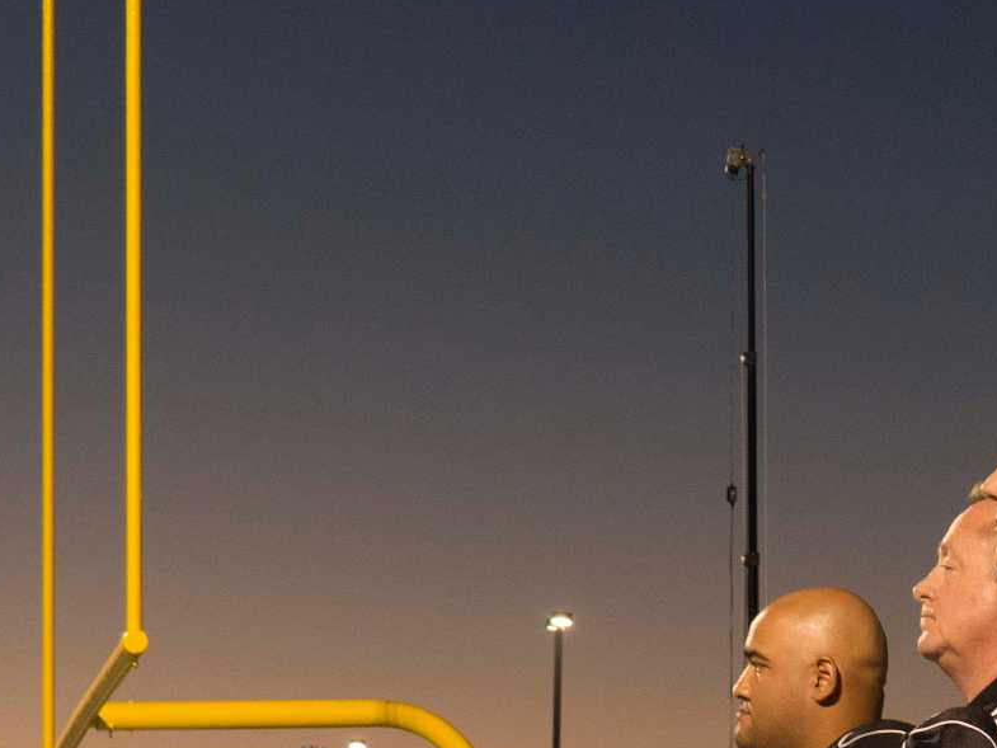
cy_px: 718
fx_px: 5185
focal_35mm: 180
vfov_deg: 8.2
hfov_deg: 10.9
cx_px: 1063
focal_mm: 12.5
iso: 100
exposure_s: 1/13
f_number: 3.2
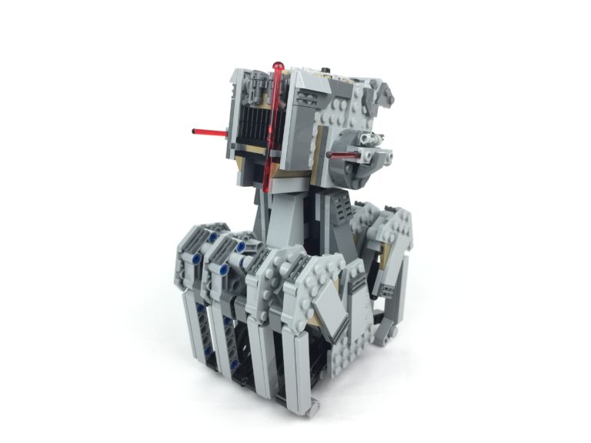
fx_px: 495
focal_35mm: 29
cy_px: 222
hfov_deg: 61.7
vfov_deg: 48.2
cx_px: 296
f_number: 2.2
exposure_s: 1/30
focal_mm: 4.15
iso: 32
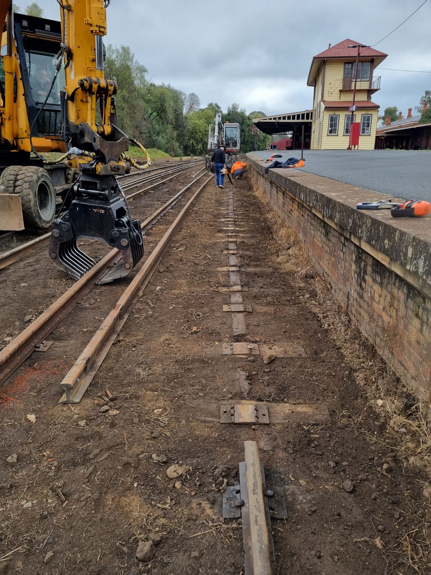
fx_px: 432
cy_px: 288
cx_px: 216
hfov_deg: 53.1
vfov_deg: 67.3
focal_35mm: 26
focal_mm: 5.4
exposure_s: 1/455
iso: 50
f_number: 1.8
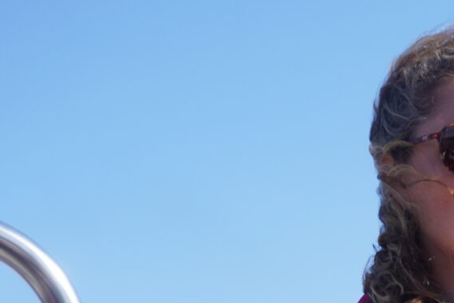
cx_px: 659
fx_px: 1916
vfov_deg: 8.7
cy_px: 500
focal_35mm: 152
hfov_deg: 12.9
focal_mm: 28
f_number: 5.6
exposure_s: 1/400
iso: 100
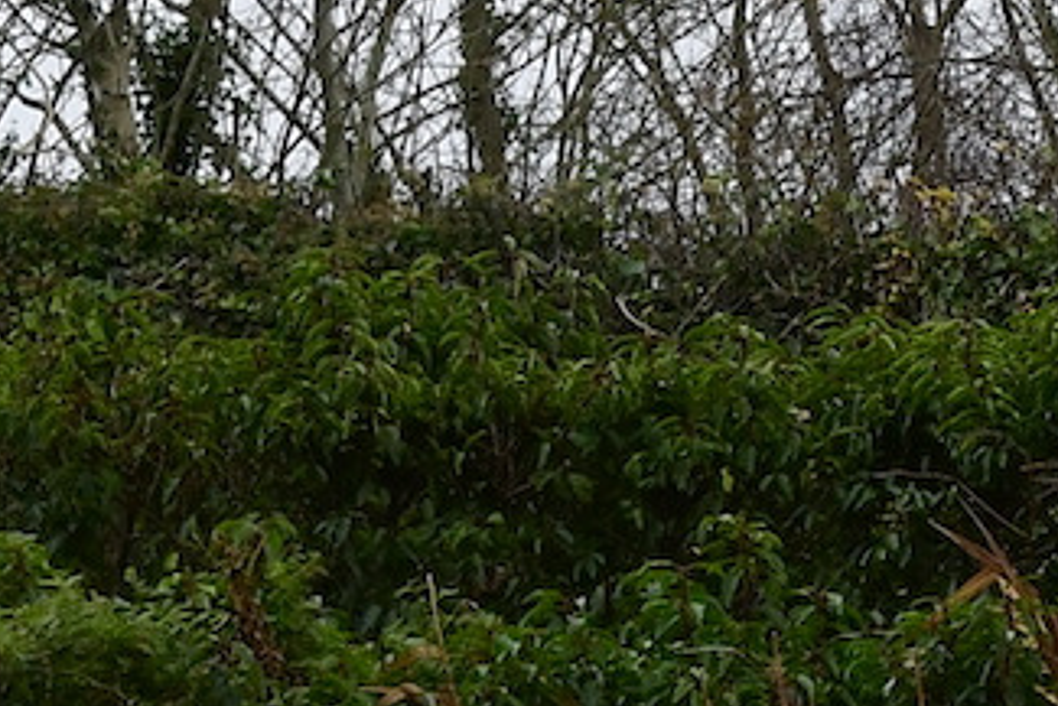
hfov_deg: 8.1
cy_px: 1111
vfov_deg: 5.7
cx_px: 2240
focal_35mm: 240
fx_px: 7056
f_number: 6.3
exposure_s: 1/100
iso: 800
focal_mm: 26
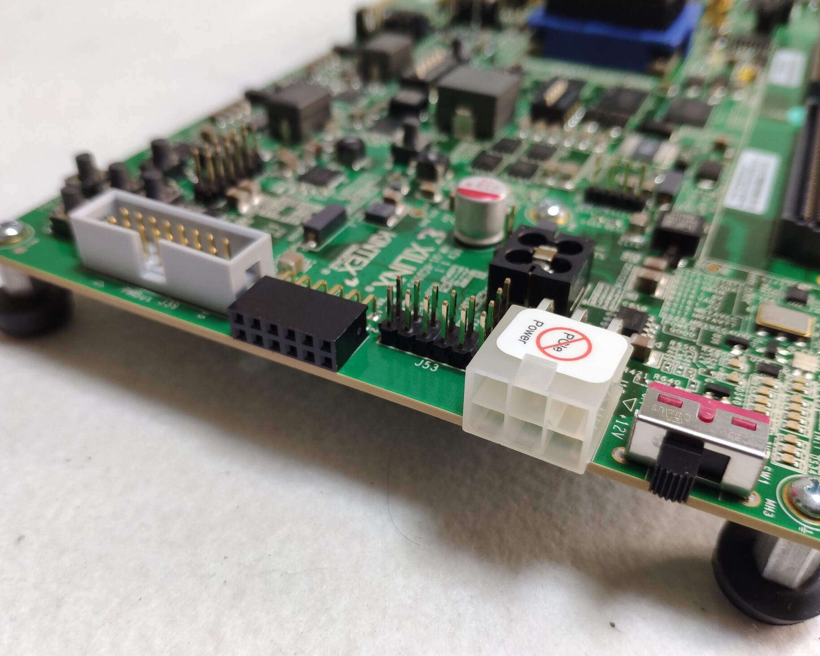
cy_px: 332
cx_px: 402
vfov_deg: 60.9
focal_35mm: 23
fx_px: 558
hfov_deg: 72.6
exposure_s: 1/100
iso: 527
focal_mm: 4.22
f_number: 1.8
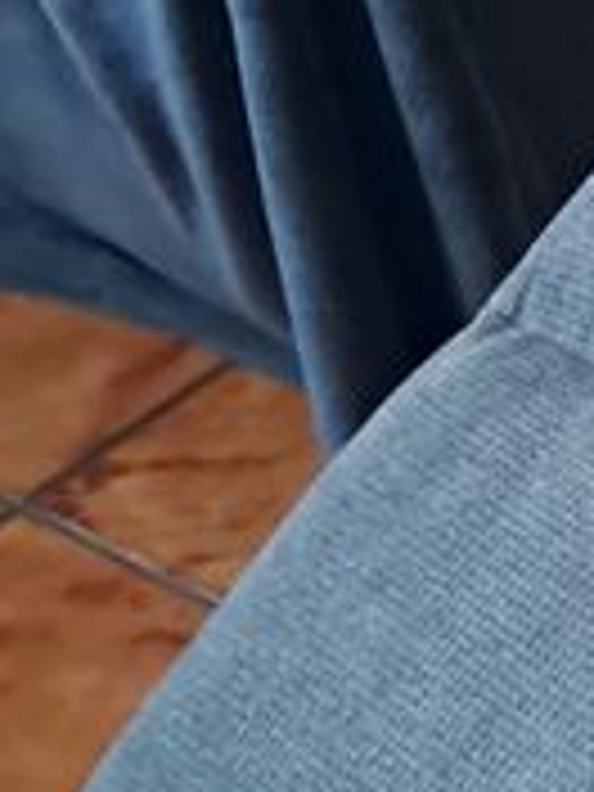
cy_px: -63
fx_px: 3501
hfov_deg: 8.4
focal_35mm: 153
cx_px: 1674
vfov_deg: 12.7
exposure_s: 1/20
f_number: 1.8
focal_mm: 4
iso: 1000
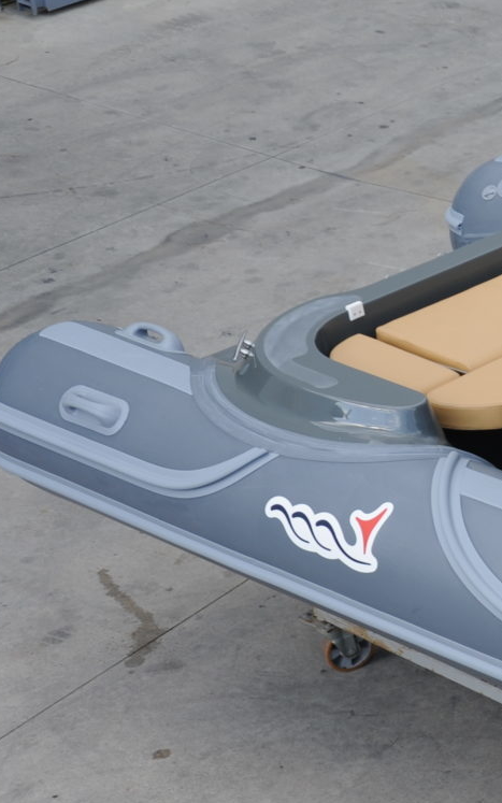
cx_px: 965
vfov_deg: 21.9
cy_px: 438
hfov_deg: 12.3
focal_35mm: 95
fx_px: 2079
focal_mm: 34
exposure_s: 1/320
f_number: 9
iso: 200
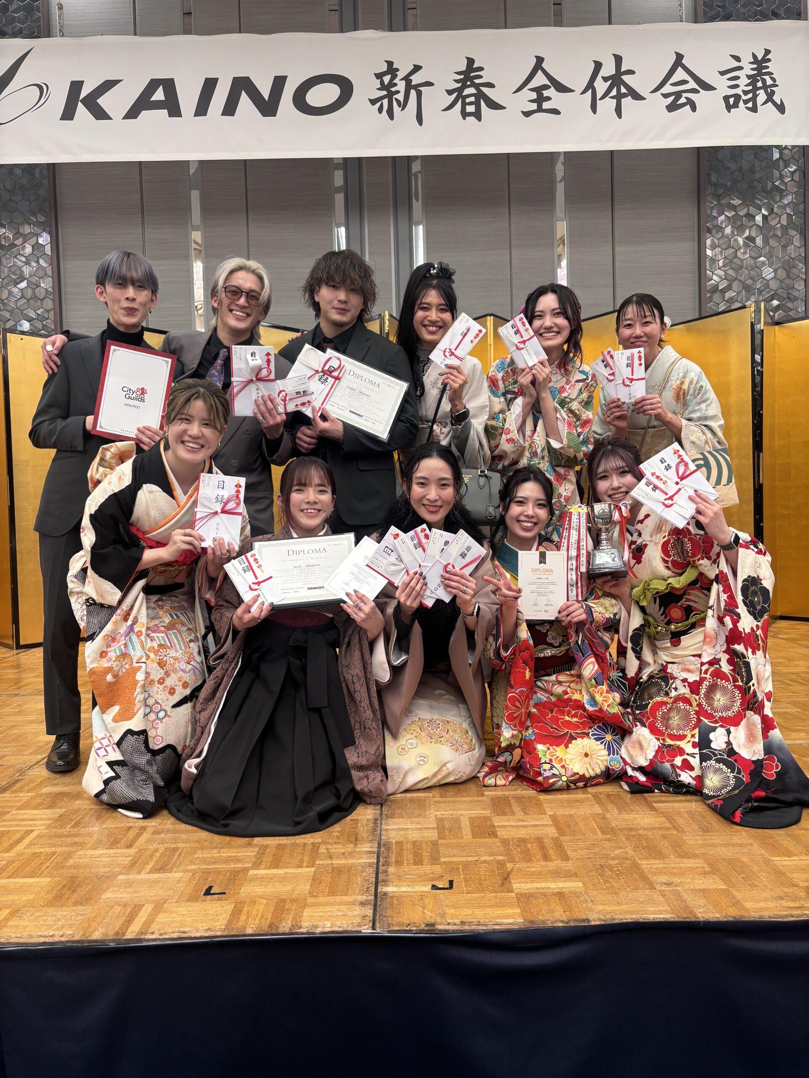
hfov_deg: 53.1
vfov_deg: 67.3
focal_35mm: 26
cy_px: 539
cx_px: 404
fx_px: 810
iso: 80
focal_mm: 5.96
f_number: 1.6
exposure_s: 1/120
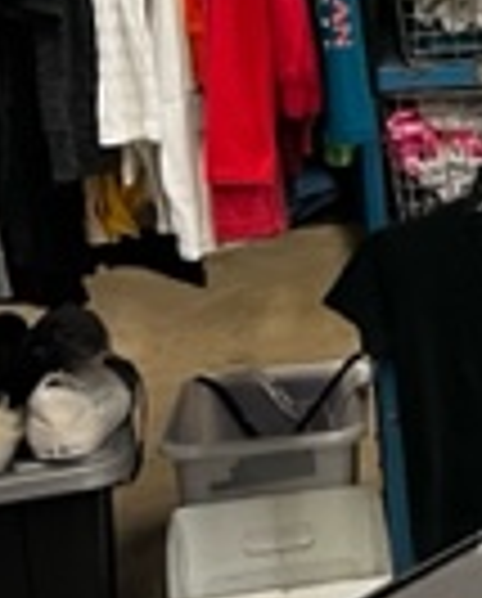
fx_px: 2168
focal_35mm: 122
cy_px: 108
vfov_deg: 15.6
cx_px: 1176
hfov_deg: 10.7
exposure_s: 1/60
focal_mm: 5.7
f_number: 1.5
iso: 200
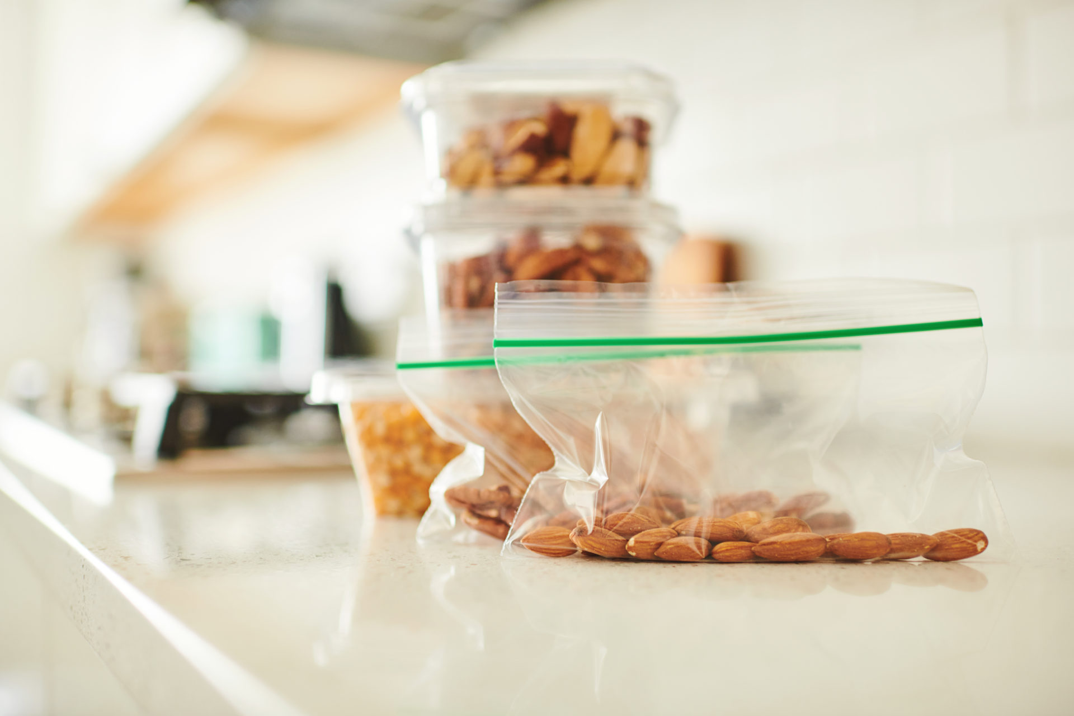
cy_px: 358
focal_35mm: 35
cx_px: 537
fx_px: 1044
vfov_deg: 37.9
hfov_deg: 54.4
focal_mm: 35
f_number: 2.2
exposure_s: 1/100
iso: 500
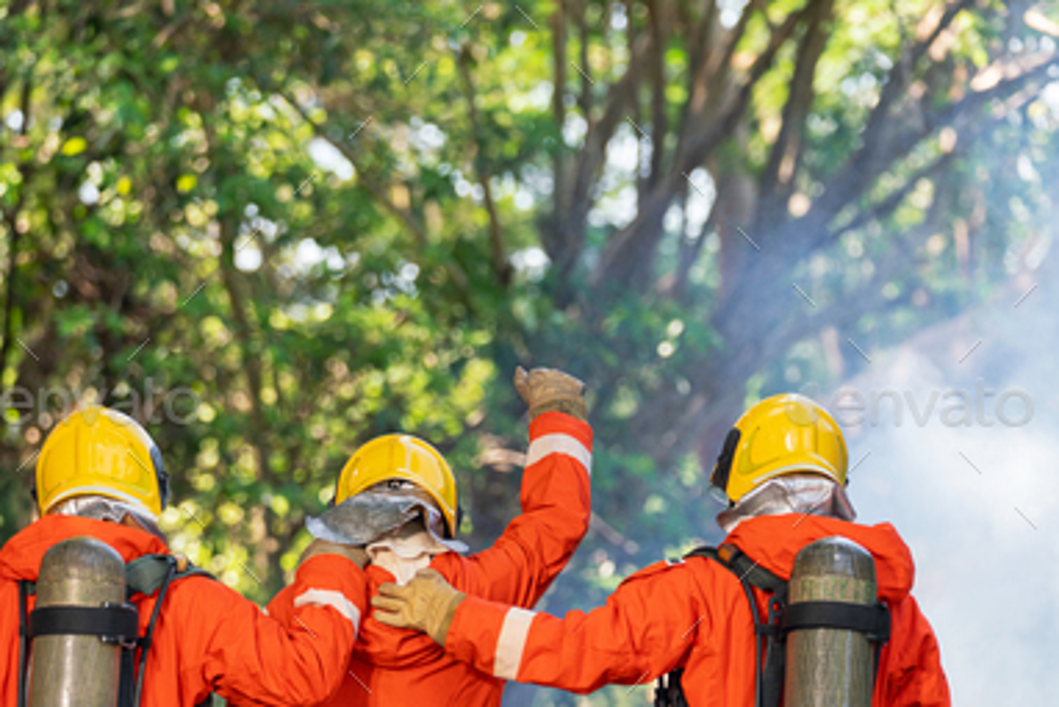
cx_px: 485
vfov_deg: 6.4
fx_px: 6356
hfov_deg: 9.5
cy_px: 535
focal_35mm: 216
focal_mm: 140
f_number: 3.2
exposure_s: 1/640
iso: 400
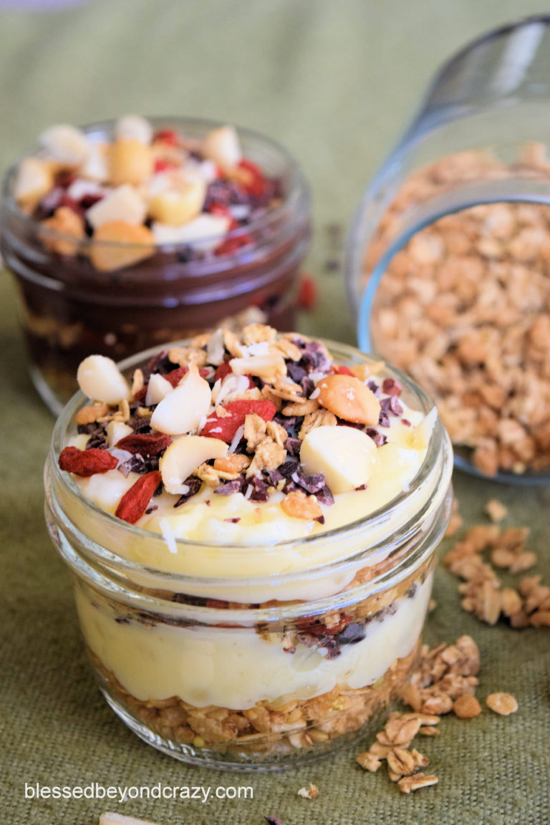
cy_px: 412
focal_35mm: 78
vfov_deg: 26.0
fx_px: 1787
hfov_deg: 17.5
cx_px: 275
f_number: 5.6
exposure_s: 1/60
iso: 900
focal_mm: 52
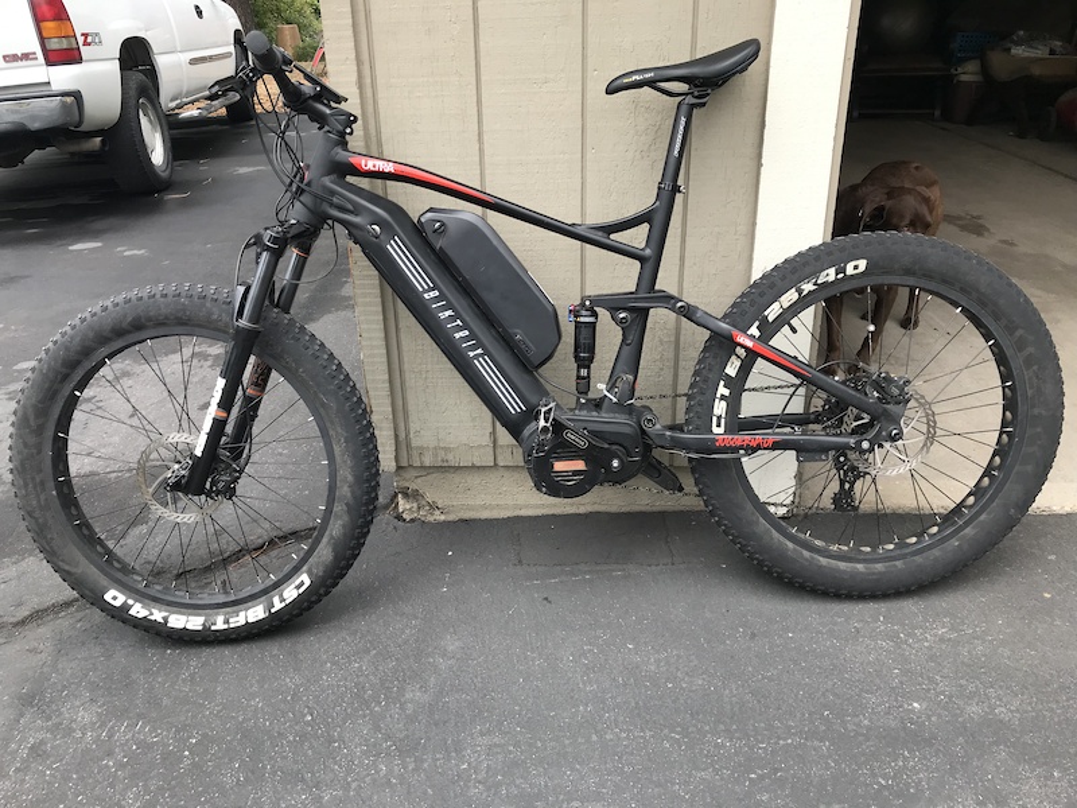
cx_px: 538
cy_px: 404
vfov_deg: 49.7
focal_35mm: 28
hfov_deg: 63.4
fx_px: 871
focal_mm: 3.99
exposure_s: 1/273
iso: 20
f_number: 1.8
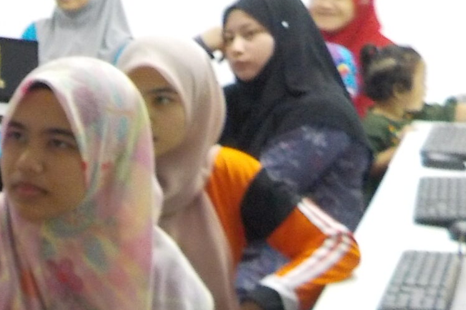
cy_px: 245
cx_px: -225
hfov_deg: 17.3
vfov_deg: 12.7
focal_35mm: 107
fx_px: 1385
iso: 400
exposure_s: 1/25
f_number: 3.3
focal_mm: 4.1
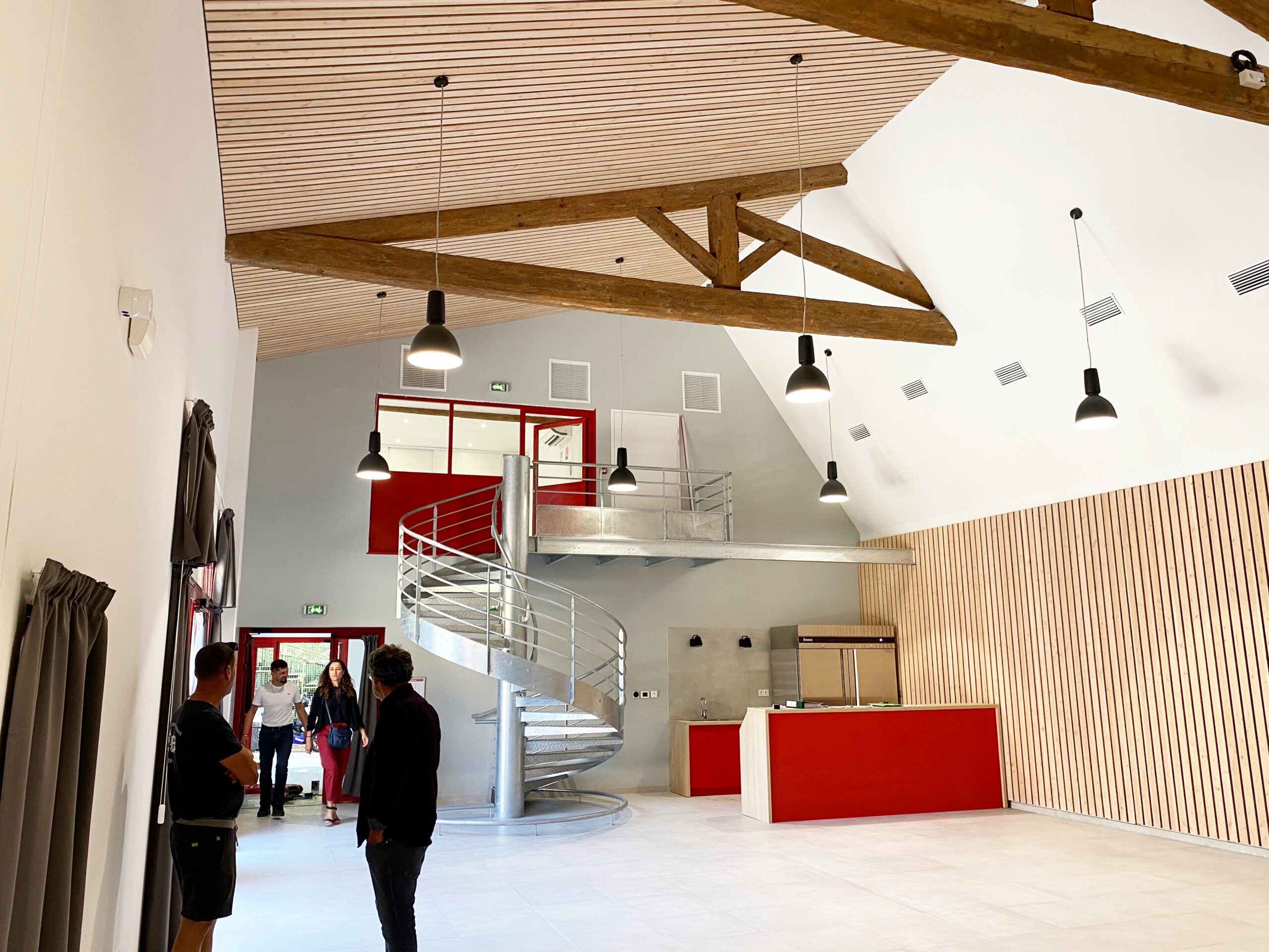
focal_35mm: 26
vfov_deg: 53.1
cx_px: 634
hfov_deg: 67.3
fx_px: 953
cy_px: 476
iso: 80
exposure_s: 1/50
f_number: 1.8
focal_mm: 4.2
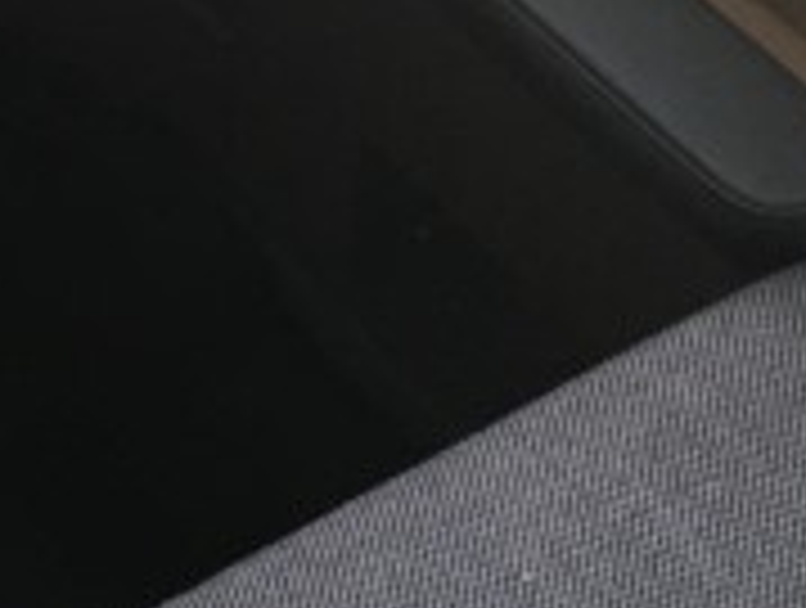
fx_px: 4526
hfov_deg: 10.1
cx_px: 108
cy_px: -468
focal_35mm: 194
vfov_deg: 7.5
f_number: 2.2
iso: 64
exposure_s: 1/33
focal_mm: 4.15
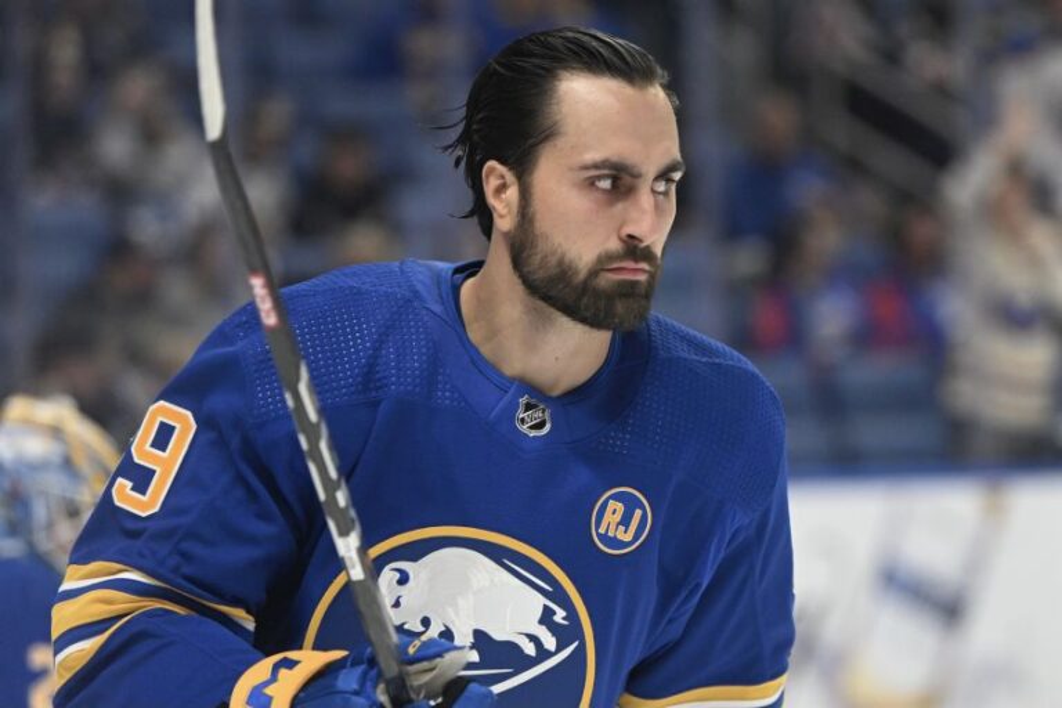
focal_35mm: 150
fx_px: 4425
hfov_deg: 13.7
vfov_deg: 9.1
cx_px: 531
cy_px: 354
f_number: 3.2
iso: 3200
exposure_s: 1/2000
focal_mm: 150
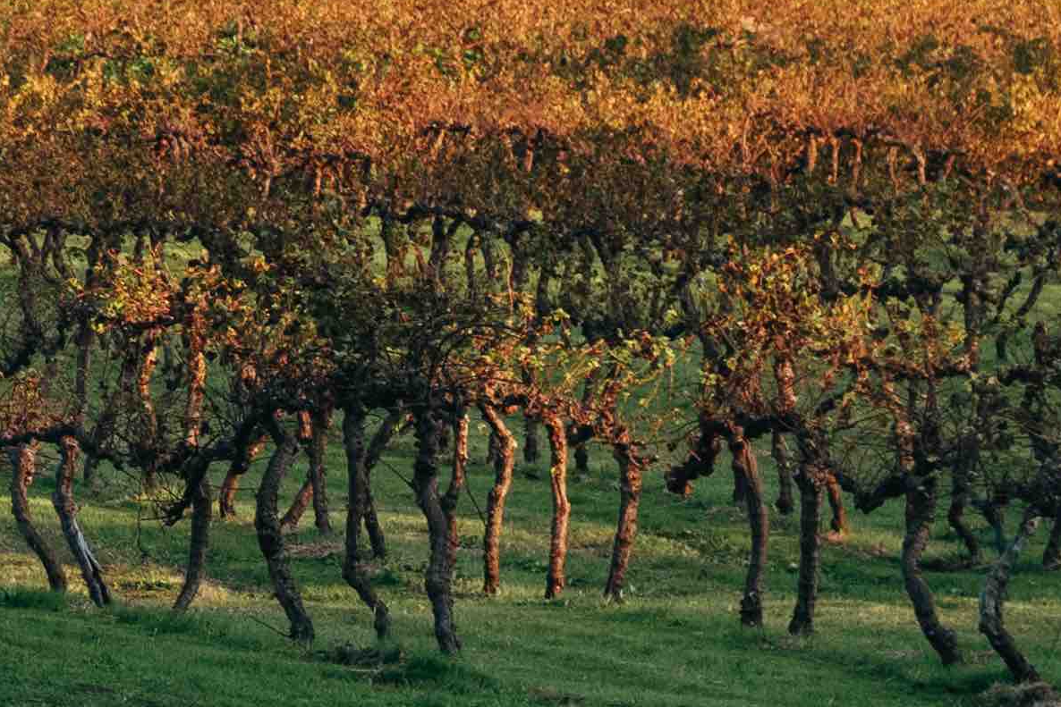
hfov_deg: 4.5
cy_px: -952
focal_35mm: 443
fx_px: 13057
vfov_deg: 3.1
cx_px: -1734
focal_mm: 75
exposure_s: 1/125
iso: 640
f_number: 5
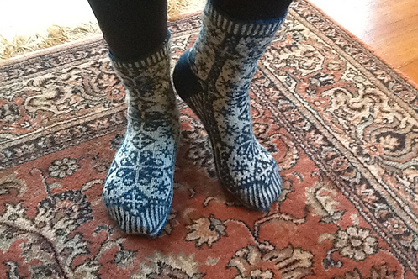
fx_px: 534
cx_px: 209
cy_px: 138
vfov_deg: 29.3
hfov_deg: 42.7
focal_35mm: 46
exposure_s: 1/30
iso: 250
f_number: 2.4
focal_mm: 2.03
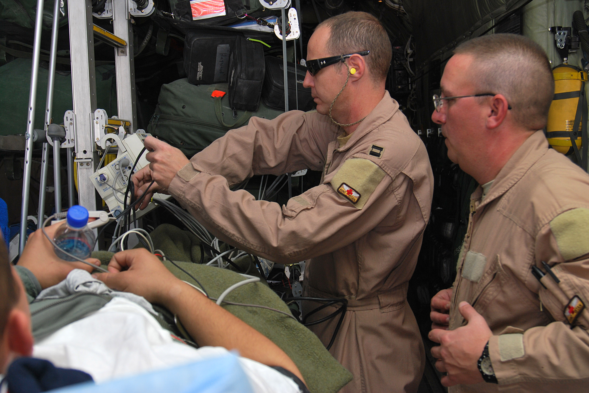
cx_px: 294
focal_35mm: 45
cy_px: 196
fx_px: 736
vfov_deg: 29.9
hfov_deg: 43.6
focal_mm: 30
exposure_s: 1/60
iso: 200
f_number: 5.6
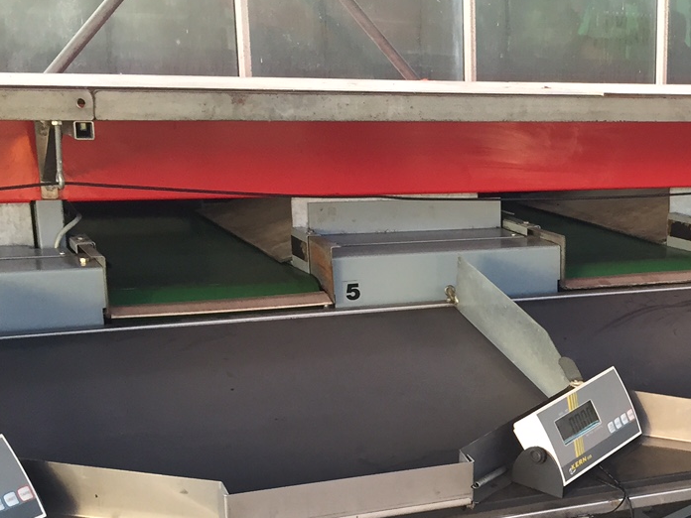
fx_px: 1357
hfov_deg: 26.9
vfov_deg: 21.2
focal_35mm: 68
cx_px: 698
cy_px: 451
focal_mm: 4.15
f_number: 2.2
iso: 32
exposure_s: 1/30
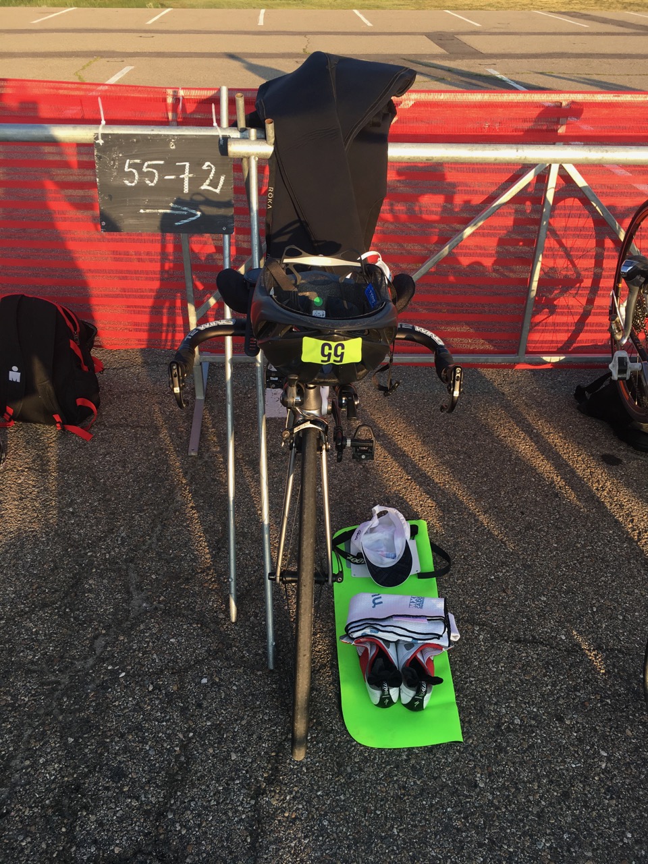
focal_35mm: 29
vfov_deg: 61.7
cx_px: 324
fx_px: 724
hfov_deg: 48.2
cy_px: 432
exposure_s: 1/262
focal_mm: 4.15
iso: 25
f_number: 2.2
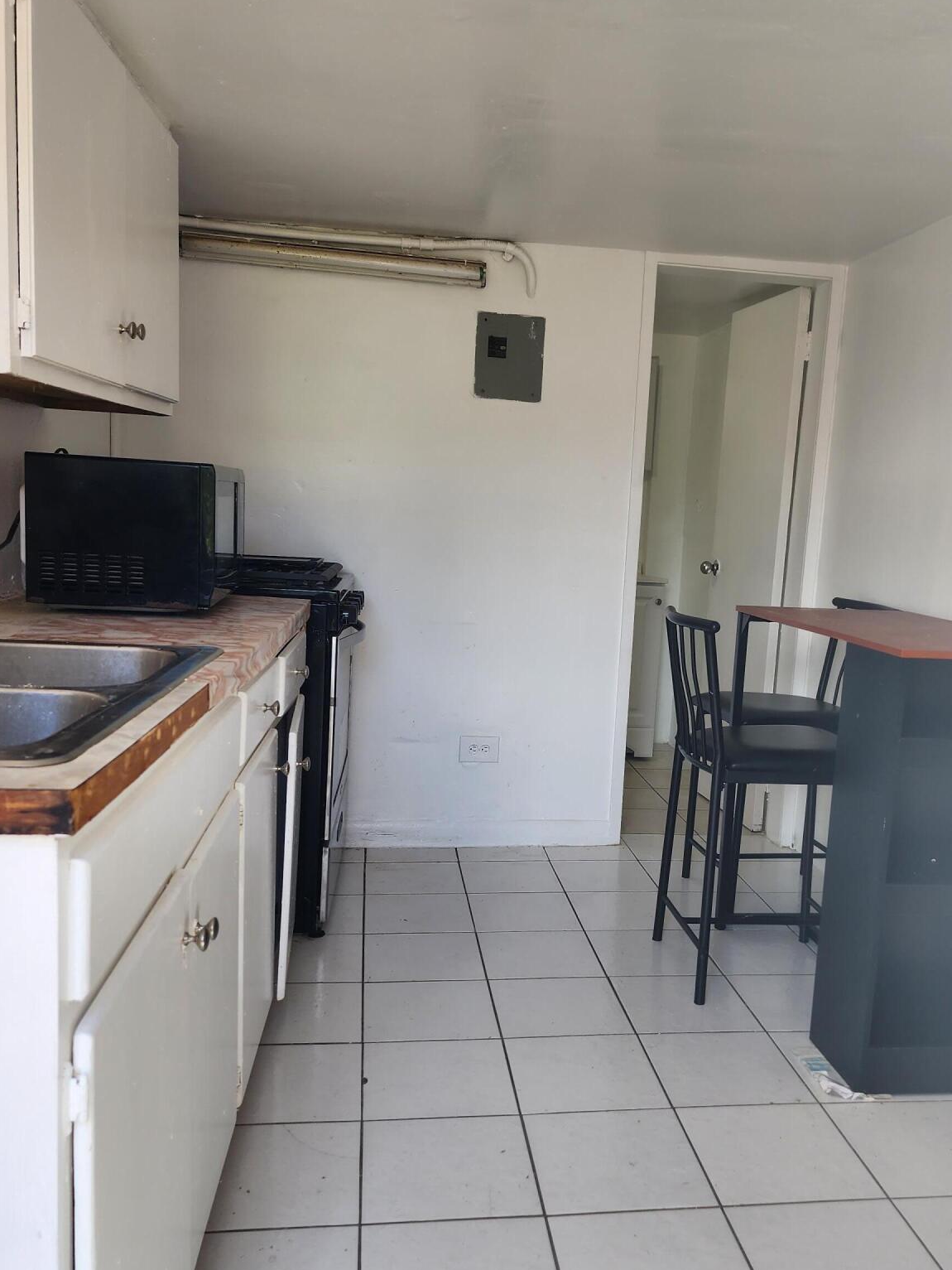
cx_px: 526
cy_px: 659
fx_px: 1100
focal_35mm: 30
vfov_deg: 59.9
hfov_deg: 46.7
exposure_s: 1/180
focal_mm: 6.4
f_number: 1.8
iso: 32
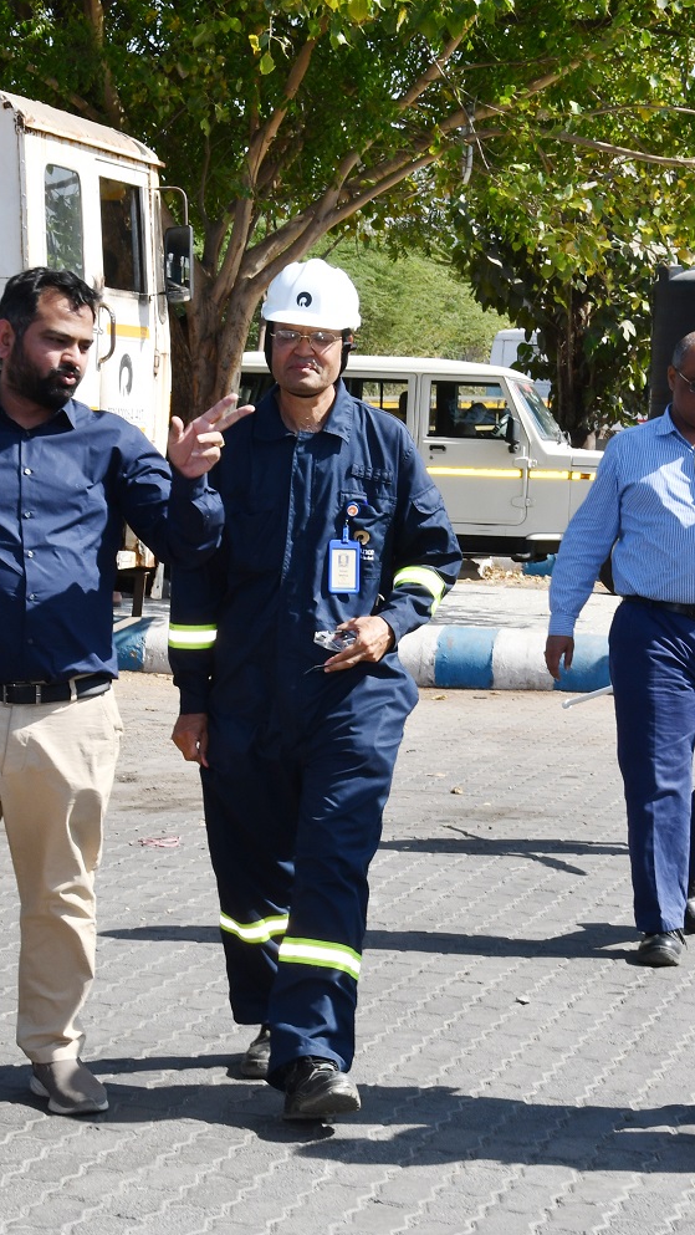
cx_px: 395
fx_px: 3471
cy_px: 618
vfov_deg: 20.2
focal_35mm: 106
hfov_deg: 11.4
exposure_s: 1/200
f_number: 18
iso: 250
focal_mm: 45
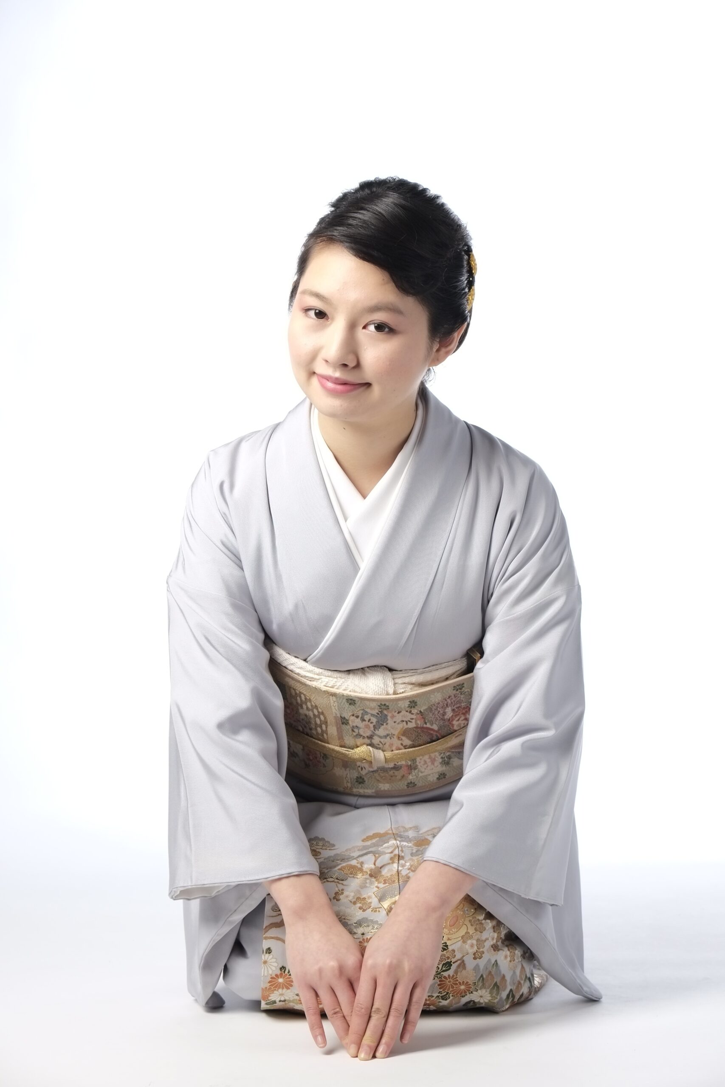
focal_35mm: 83
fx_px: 2507
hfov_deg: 16.5
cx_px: 362
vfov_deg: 24.5
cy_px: 544
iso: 200
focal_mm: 55
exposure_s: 1/125
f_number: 8
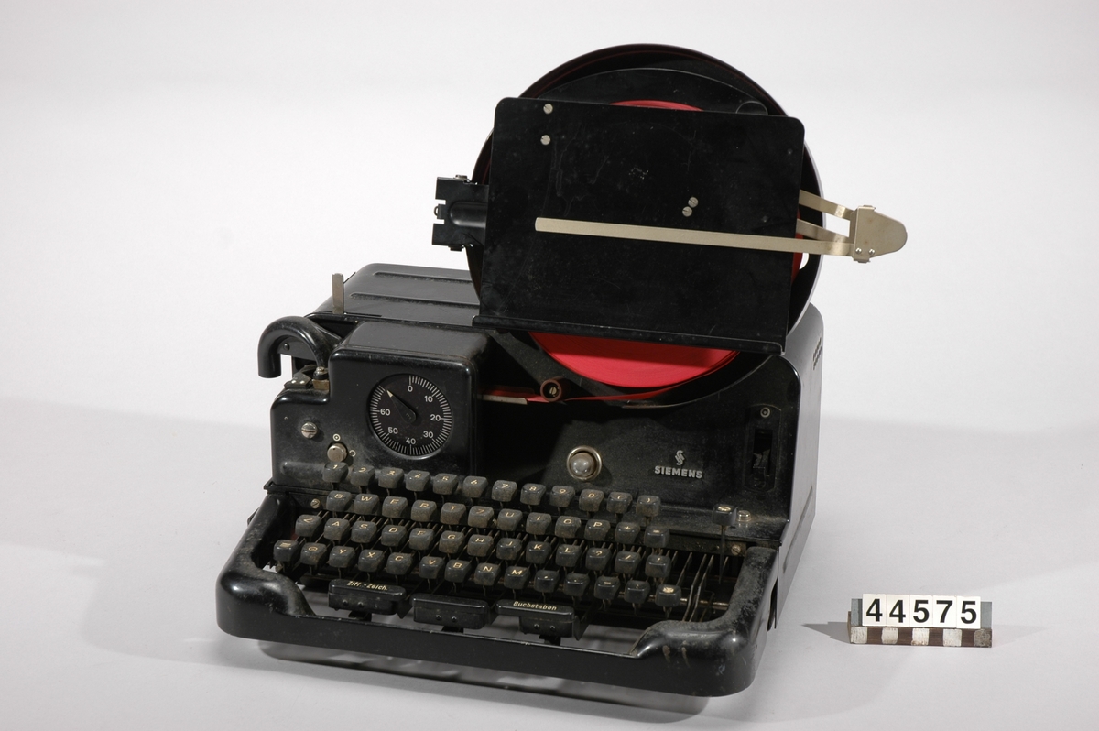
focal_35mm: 72
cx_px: 550
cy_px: 366
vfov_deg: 18.9
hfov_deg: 28.1
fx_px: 2196
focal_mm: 48
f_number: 8
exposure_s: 1/6
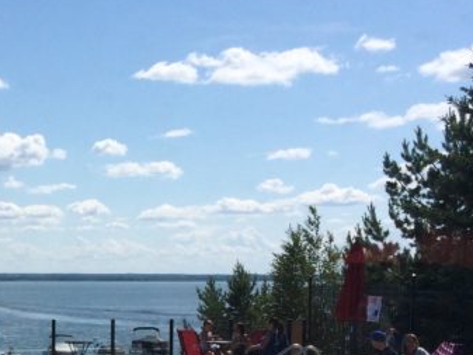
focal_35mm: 88
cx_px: -52
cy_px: 362
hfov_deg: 21.1
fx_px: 1203
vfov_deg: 16.4
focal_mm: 4.15
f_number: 2.2
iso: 40
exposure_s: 1/4115
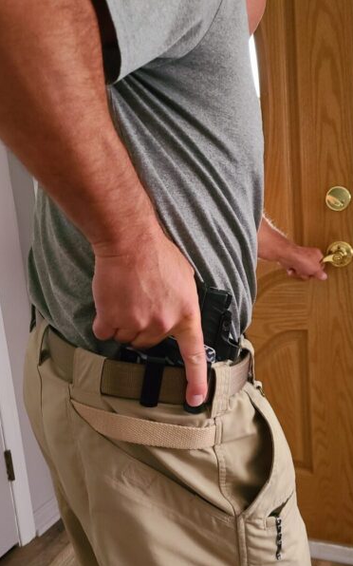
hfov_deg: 34.2
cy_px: 284
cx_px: 226
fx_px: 570
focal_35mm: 37
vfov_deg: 52.8
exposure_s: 1/24
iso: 800
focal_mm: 5.4
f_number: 1.8
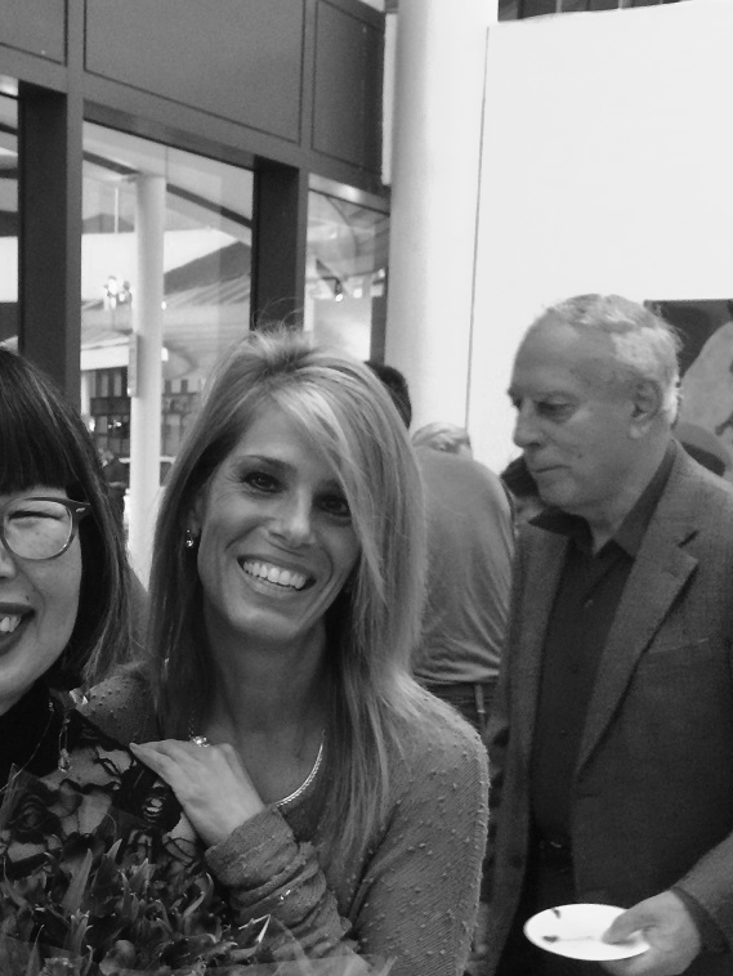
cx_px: 182
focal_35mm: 51
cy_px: 671
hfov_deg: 28.2
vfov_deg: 37.0
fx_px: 1439
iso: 320
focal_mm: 4.15
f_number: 2.2
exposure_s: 1/24
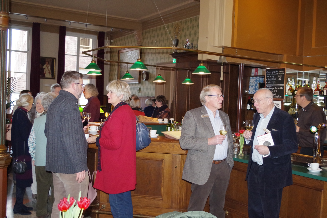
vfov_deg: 31.9
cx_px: 164
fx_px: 381
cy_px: 109
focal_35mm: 42
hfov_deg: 46.4
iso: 3200
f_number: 4.5
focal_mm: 28
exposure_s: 1/60
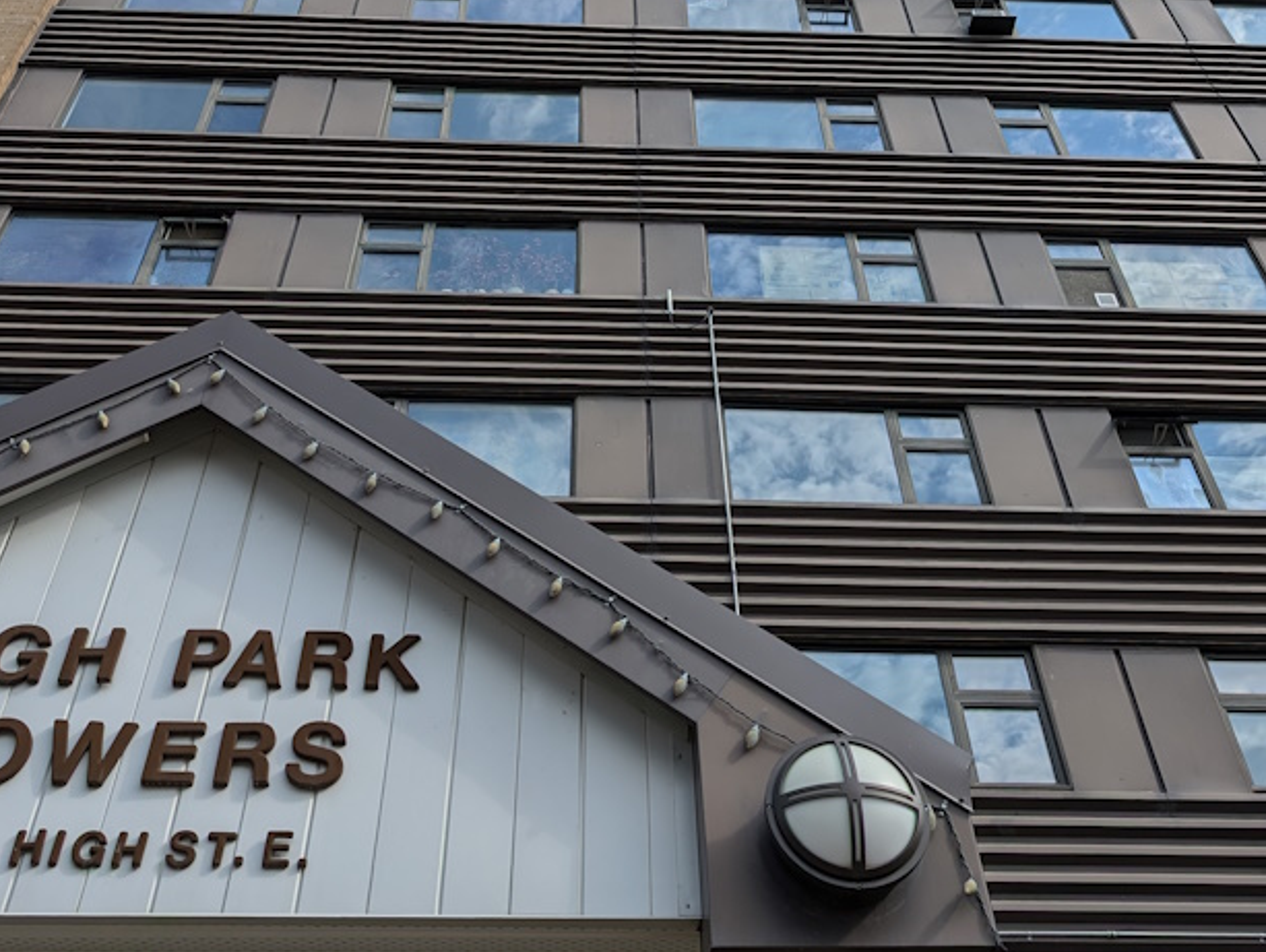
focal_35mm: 38
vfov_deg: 36.7
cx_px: 667
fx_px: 1391
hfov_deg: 48.9
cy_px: 215
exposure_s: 1/1706
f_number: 1.68
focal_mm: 6.9
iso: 21
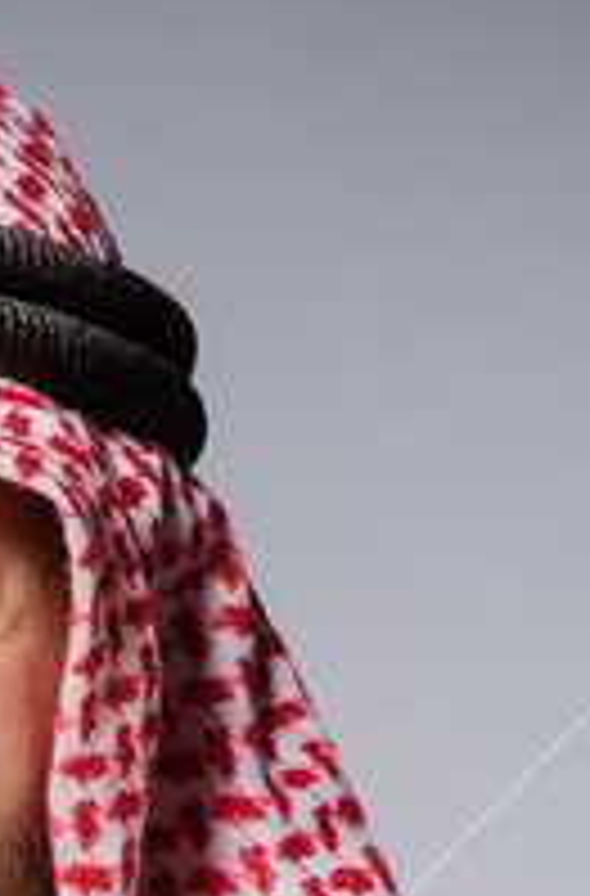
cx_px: -509
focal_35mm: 658
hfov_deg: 2.1
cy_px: 1815
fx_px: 16307
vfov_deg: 3.1
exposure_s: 1/200
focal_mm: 85
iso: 100
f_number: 6.3
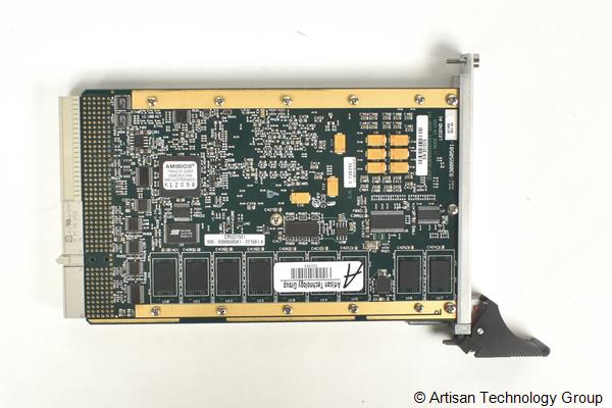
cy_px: 204
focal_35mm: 27
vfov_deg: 47.9
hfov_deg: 67.4
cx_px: 306
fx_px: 459
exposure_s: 1/200
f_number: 13
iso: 200
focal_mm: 18
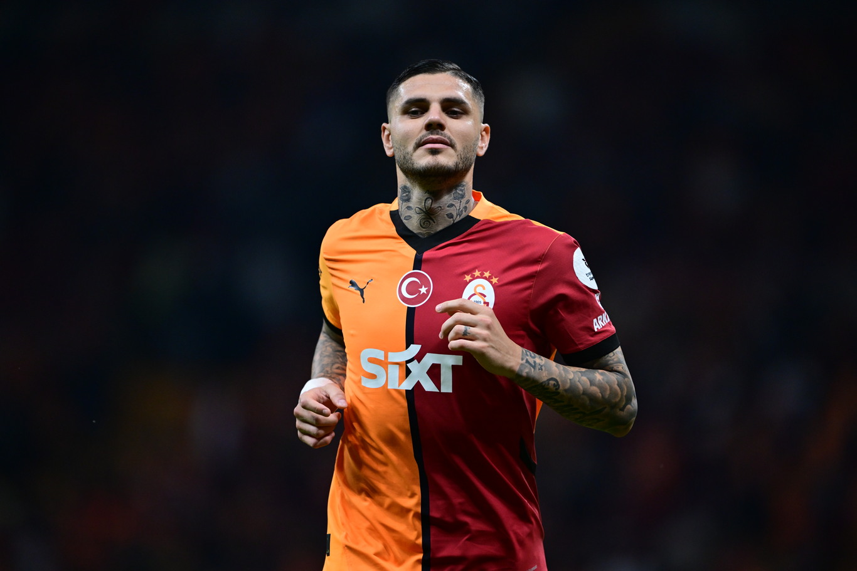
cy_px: 286
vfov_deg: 3.4
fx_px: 9523
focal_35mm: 400
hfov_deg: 5.2
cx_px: 428
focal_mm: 400
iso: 2500
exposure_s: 1/2500
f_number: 2.8
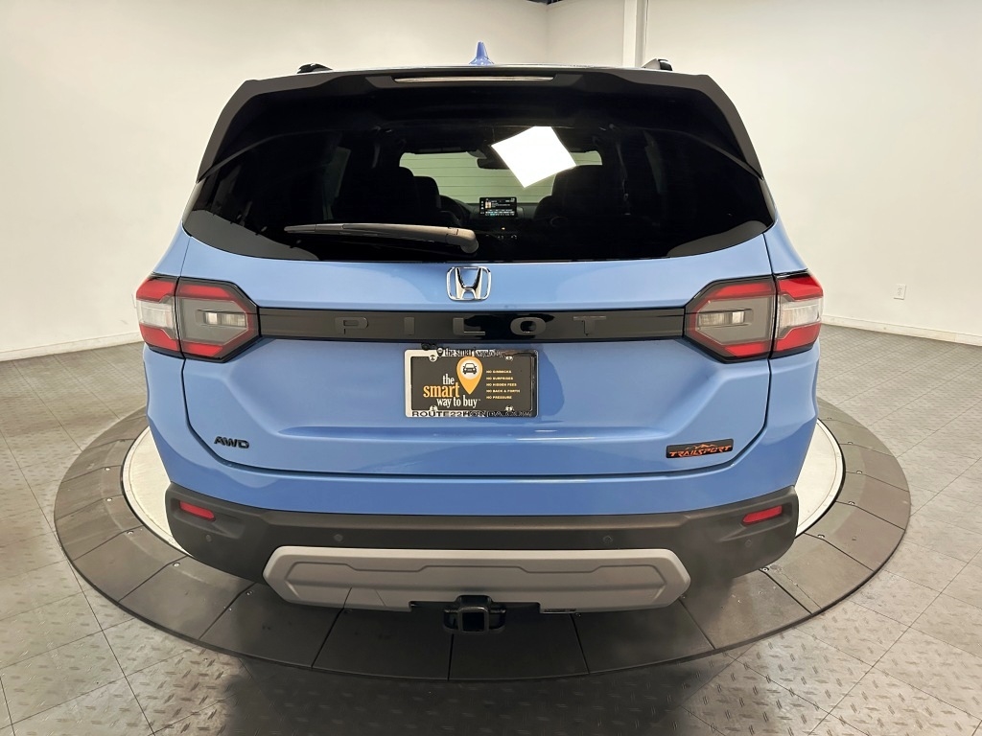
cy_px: 368
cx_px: 491
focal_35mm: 24
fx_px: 681
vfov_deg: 56.8
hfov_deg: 71.6
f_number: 1.78
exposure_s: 1/60
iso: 640
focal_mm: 6.86
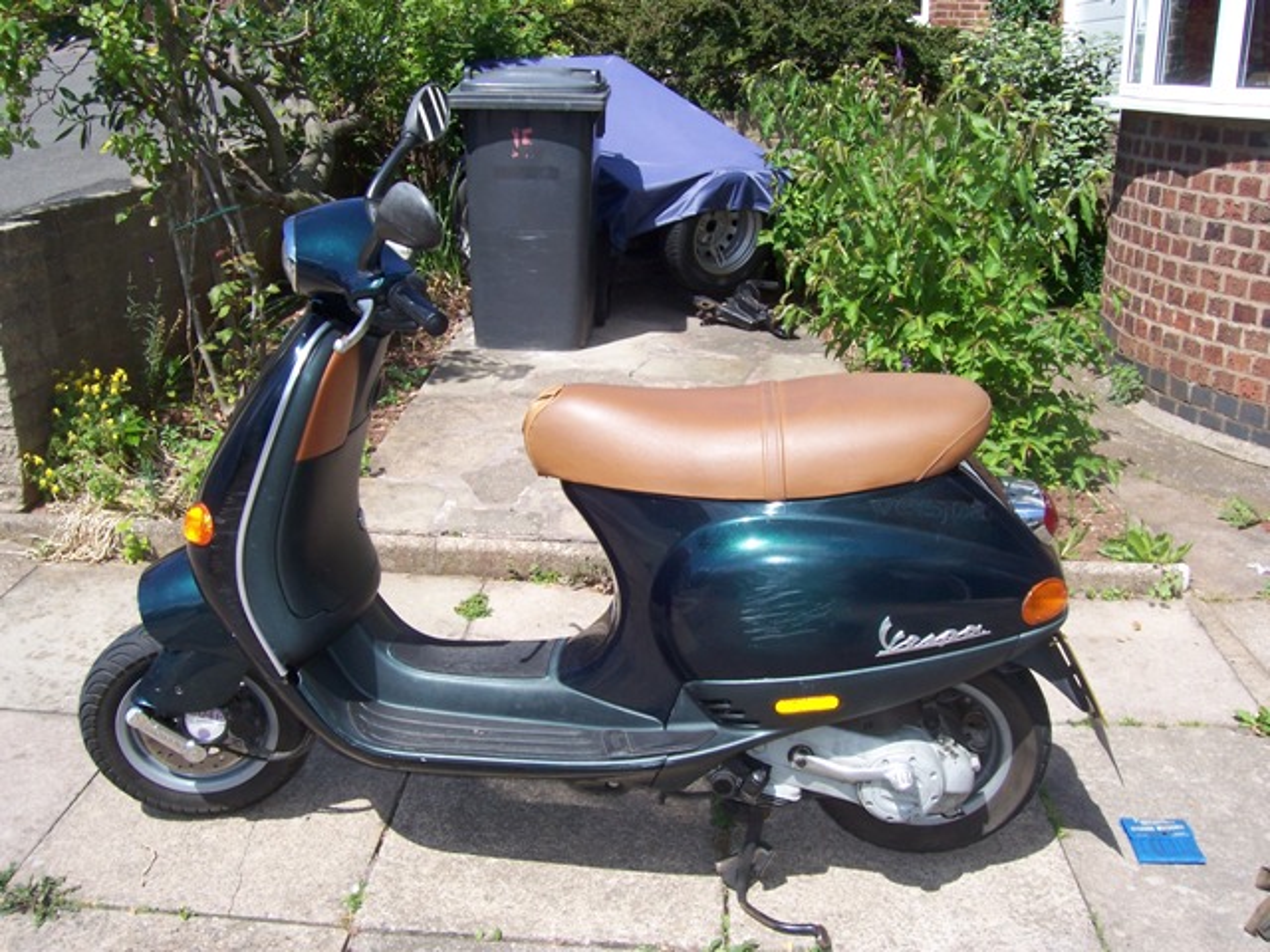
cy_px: 476
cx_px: 635
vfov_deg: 41.8
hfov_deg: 54.0
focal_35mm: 34
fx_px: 1247
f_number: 5.6
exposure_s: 1/350
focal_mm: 5.6
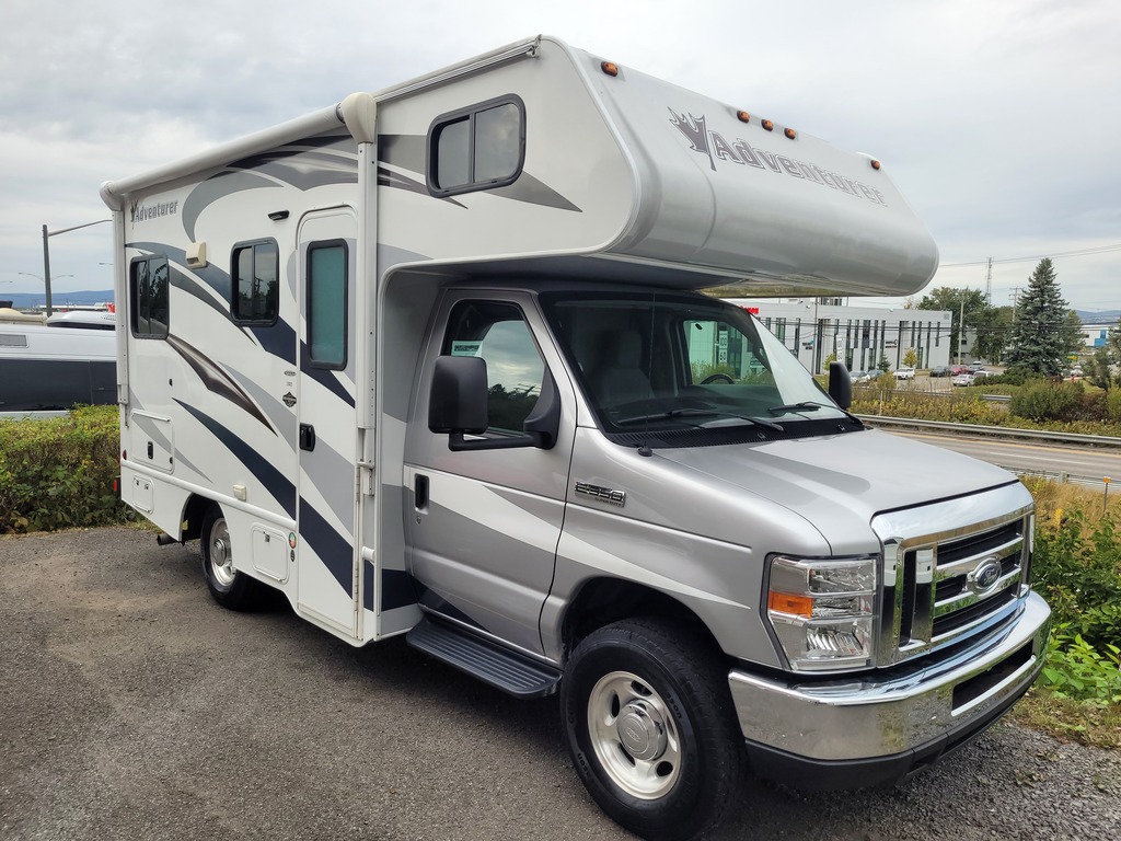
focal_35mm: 26
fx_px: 842
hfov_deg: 67.3
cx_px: 560
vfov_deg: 53.1
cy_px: 420
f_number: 1.8
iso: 40
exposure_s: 1/756
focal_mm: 5.4
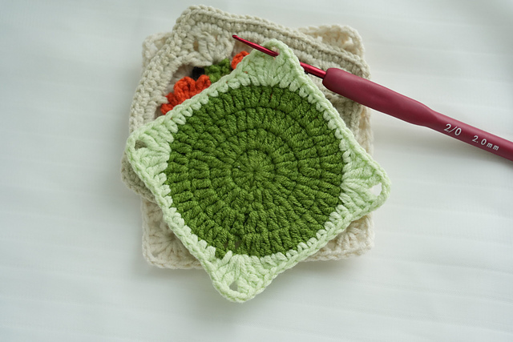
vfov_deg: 19.5
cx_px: 256
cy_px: 171
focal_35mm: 70
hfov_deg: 28.8
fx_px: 998
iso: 3200
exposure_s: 1/500
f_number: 7.1
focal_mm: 70
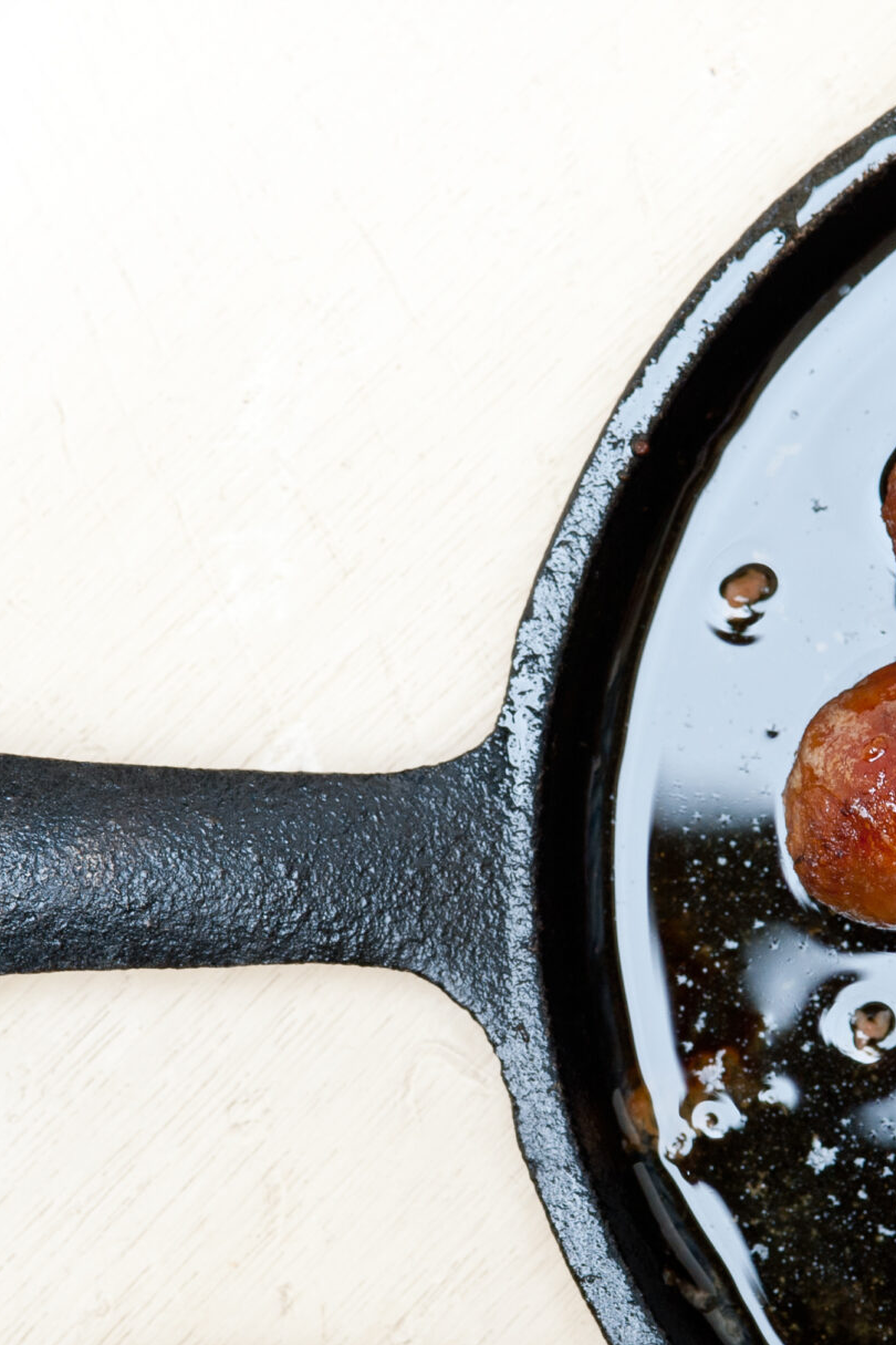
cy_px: 934
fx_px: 8250
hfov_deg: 6.2
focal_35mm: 221
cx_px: 528
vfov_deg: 9.3
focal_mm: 105
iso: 200
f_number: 11
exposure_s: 1/200
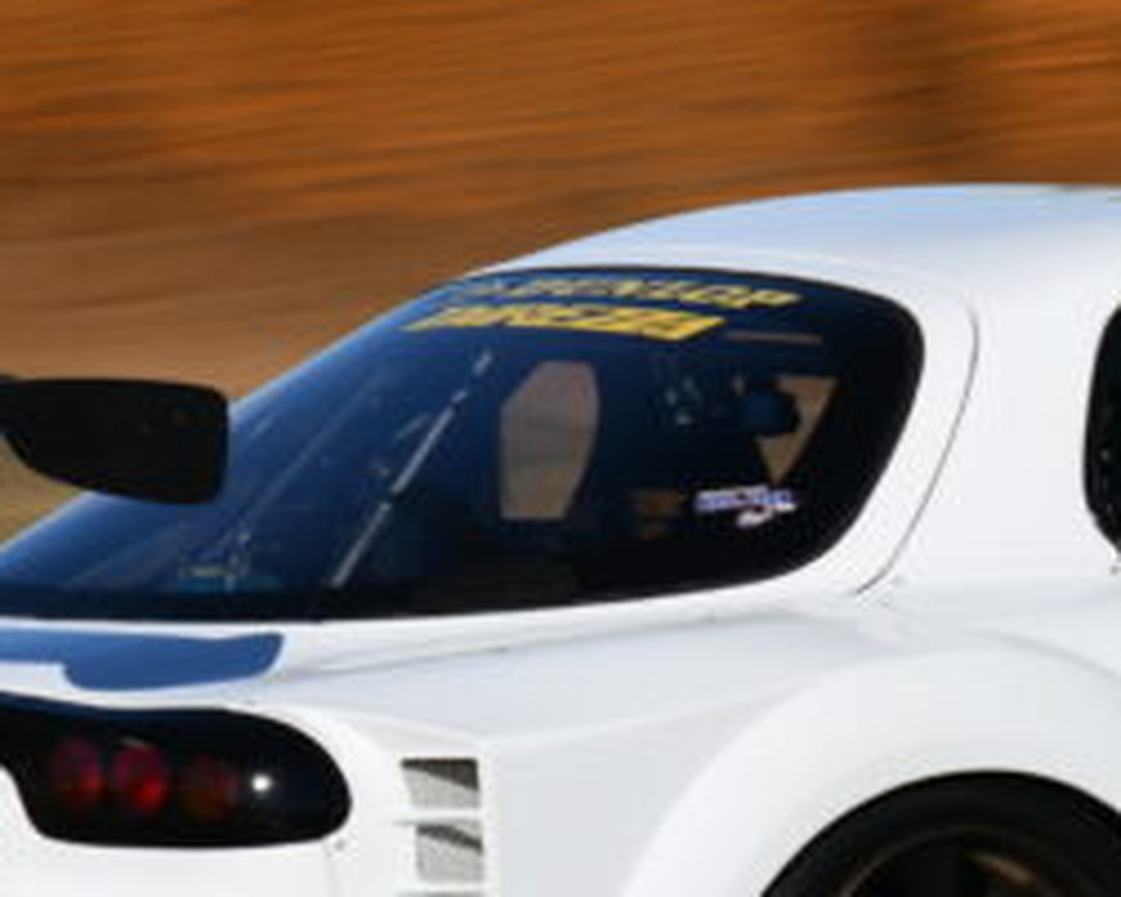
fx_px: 63592
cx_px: 893
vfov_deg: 0.8
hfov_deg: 1.0
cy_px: 600
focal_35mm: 1916
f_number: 14
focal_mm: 500
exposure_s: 1/250
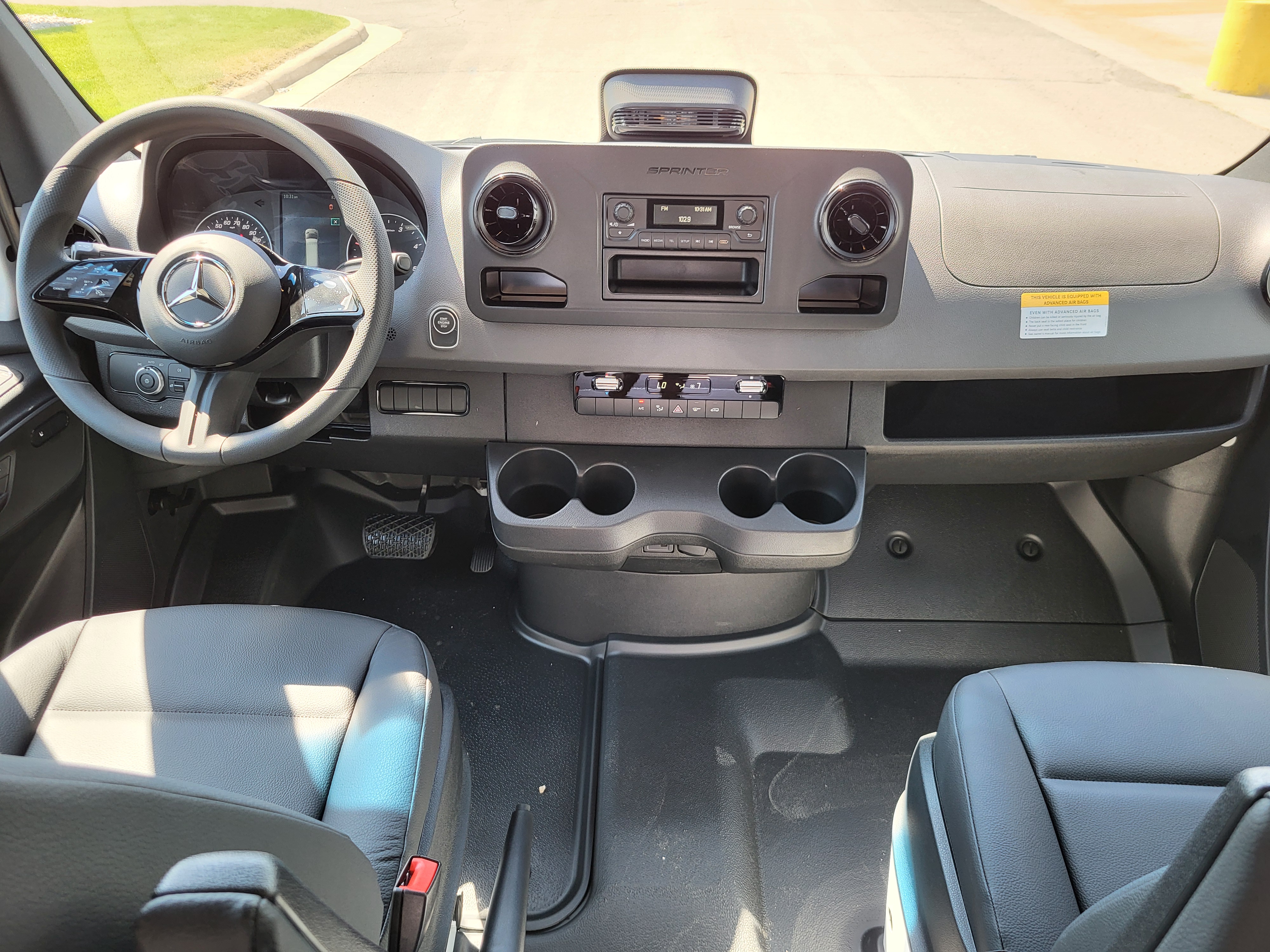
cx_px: 635
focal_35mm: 26
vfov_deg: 53.1
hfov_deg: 67.3
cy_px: 476
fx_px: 954
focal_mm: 5.4
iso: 64
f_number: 1.8
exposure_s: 1/100
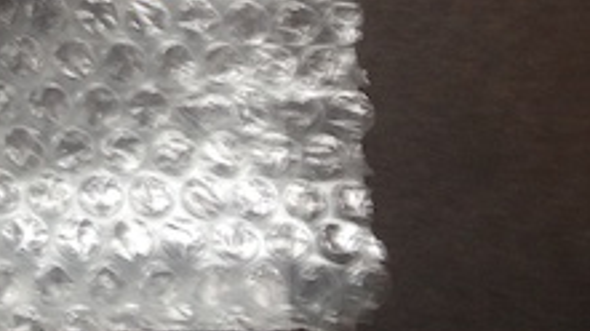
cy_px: -312
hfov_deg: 14.9
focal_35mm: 138
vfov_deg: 8.4
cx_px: -179
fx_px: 2158
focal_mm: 4.28
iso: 50
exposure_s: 1/24
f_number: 2.4
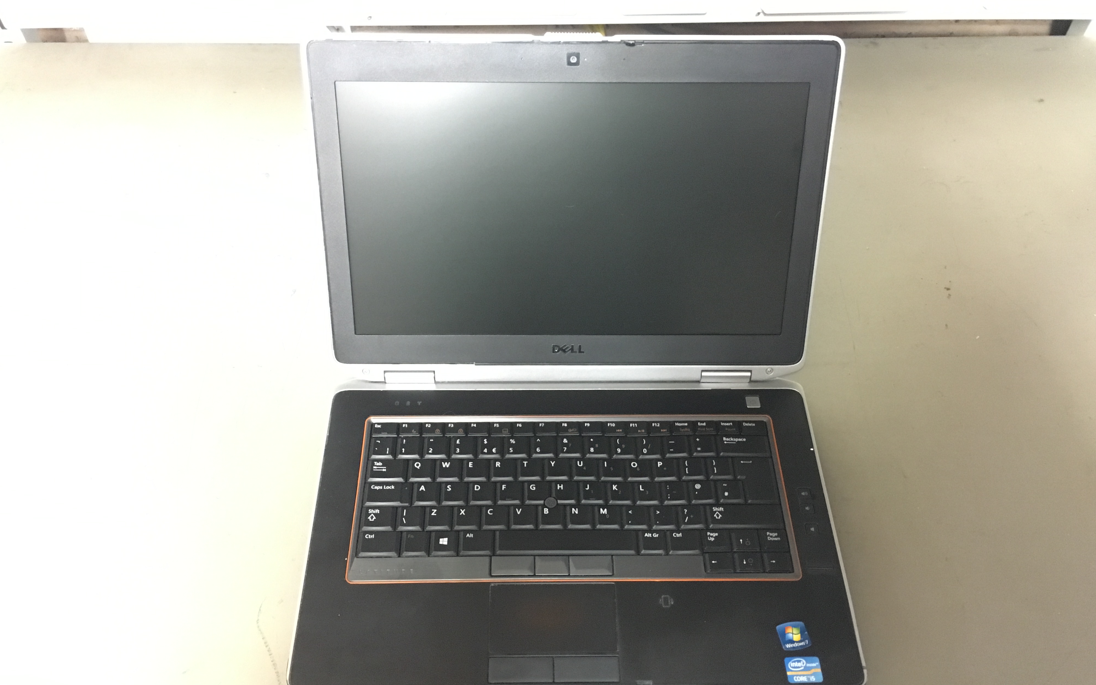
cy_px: 388
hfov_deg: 61.2
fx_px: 926
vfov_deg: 40.5
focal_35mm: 31
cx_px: 546
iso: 640
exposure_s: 1/17
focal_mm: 4.15
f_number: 2.2
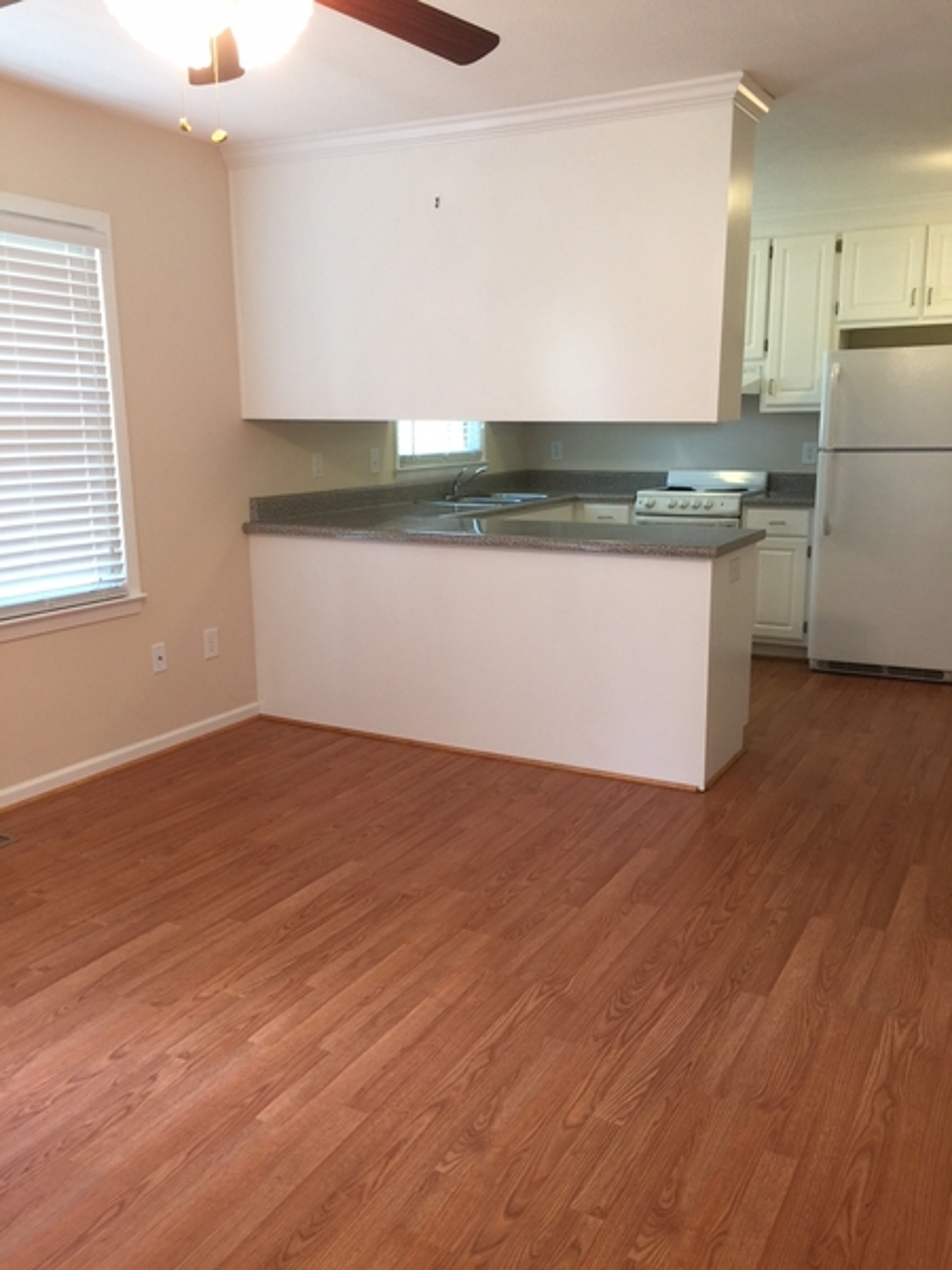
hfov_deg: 48.2
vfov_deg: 61.7
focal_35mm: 29
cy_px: 635
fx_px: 1063
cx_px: 476
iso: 32
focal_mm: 4.15
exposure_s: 1/15
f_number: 2.2
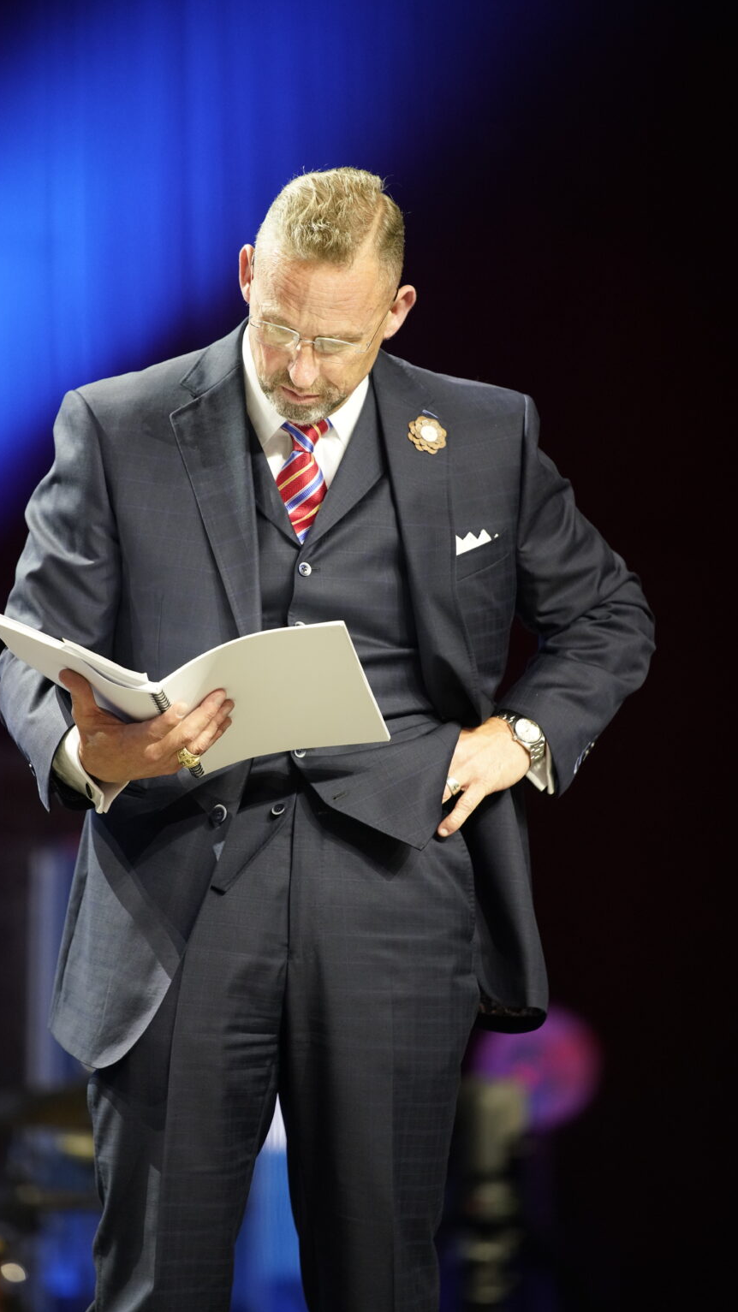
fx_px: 7308
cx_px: 319
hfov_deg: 5.8
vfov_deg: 10.3
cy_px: 656
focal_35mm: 210
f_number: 2.8
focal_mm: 200
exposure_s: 1/125
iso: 3200
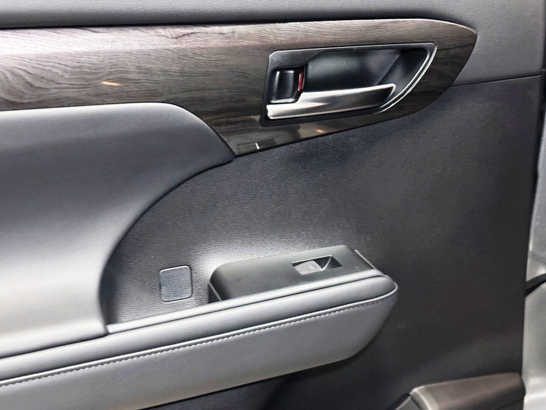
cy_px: 205
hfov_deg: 39.7
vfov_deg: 30.3
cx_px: 273
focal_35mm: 48
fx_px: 757
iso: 640
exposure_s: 1/24
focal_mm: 6.86
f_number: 1.78
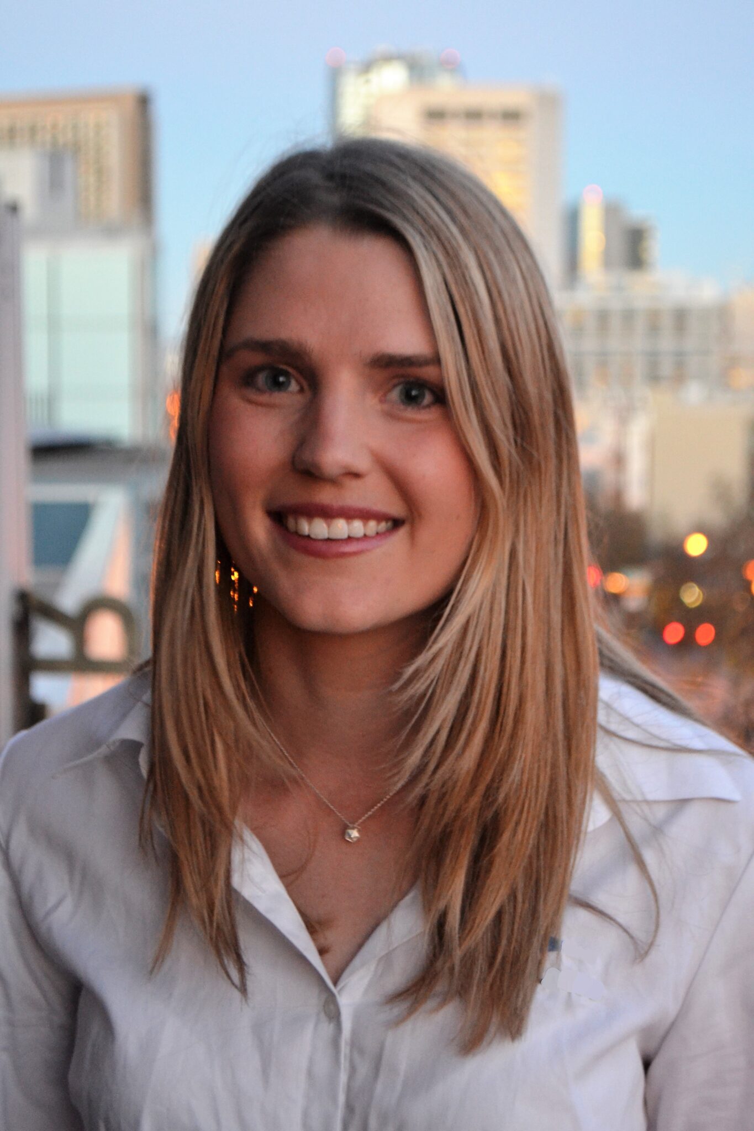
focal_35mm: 82
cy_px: 566
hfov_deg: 16.6
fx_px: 2592
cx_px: 377
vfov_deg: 24.6
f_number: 5.6
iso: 1800
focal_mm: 55
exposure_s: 1/15
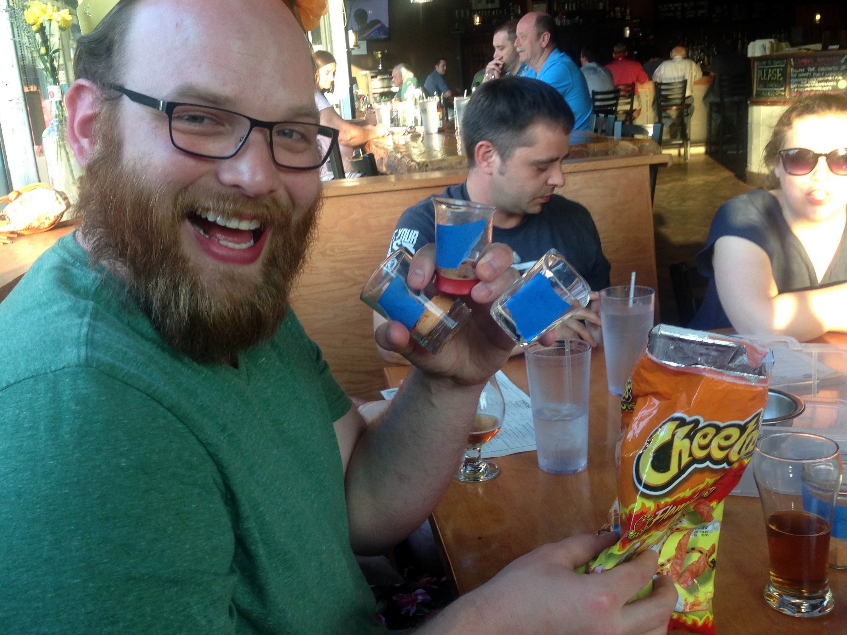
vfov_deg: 36.0
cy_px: 323
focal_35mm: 40
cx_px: 403
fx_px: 979
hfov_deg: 46.8
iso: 64
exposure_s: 1/60
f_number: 2.4
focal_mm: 4.12
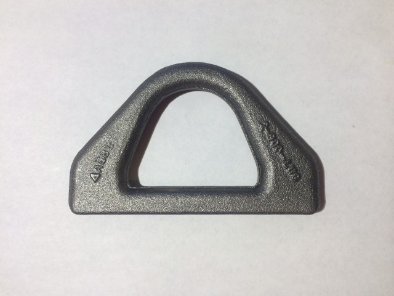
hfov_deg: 61.7
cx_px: 197
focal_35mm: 29
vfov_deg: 48.2
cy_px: 148
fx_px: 330
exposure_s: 1/120
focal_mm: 4.15
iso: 50
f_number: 2.2
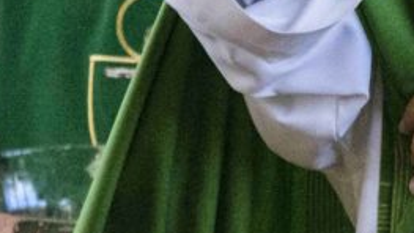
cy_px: -87
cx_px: 291
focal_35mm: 919
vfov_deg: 1.3
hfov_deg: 2.4
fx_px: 10089
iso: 18000
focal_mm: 150
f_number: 4.5
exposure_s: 1/1250
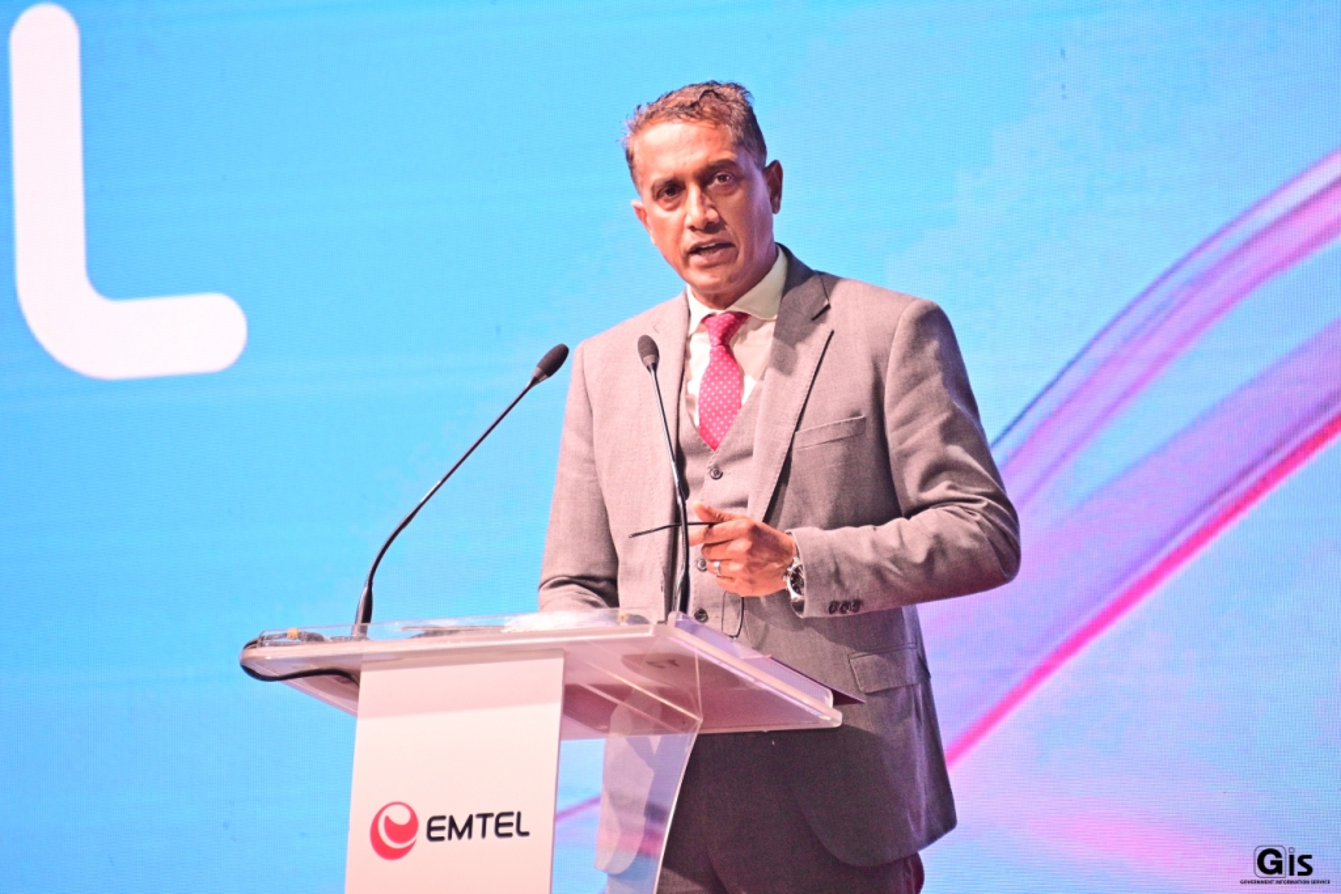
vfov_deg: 5.5
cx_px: 670
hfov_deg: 8.2
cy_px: 447
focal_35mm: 250
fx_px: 9313
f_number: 5.6
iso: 3200
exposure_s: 1/200
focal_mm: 250
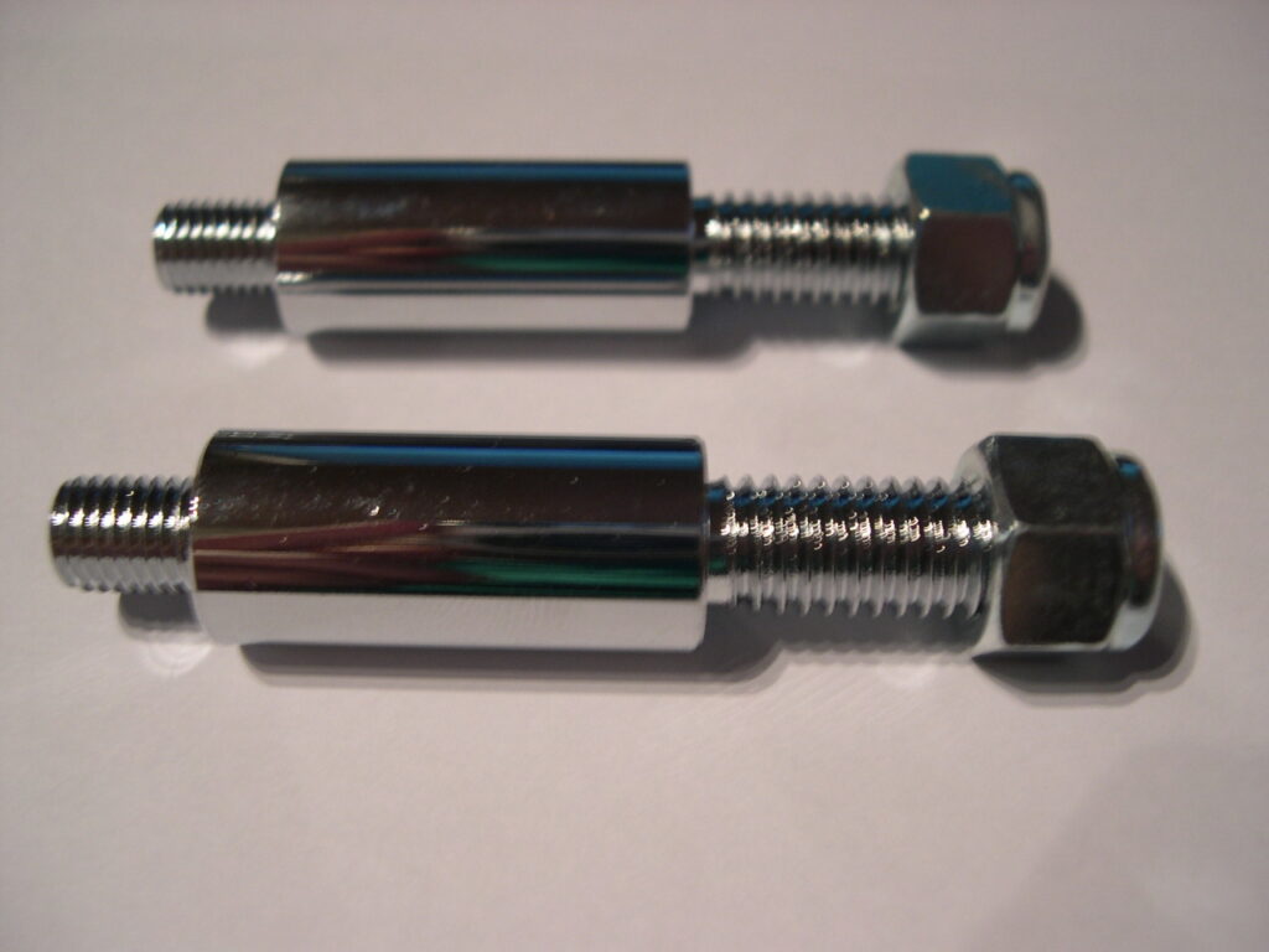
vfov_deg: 37.7
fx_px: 1393
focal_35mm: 38
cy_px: 476
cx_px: 634
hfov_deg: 49.0
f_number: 2.8
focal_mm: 8
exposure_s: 1/6.9
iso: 100
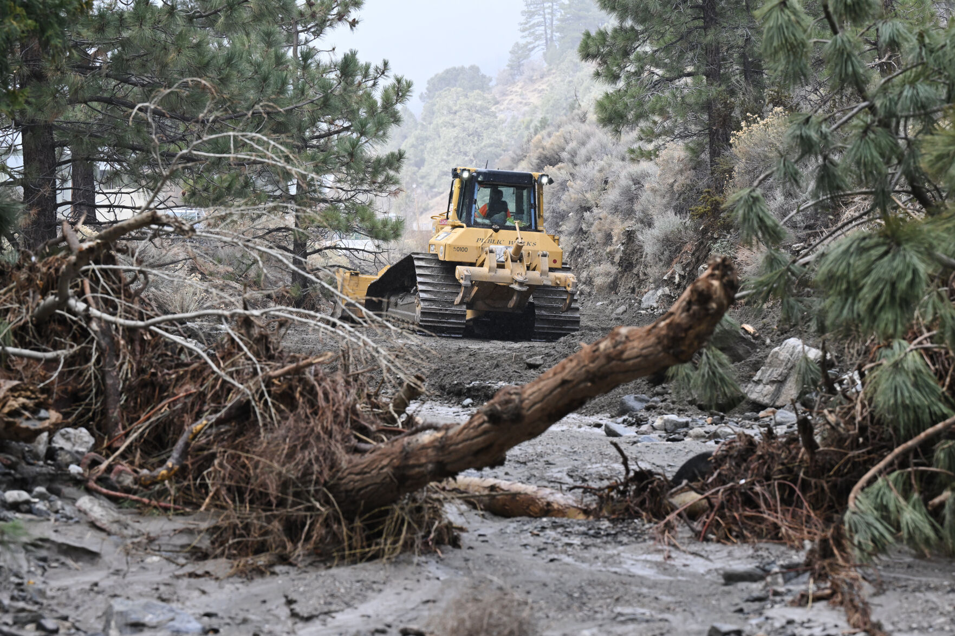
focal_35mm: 125
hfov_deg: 16.4
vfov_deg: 11.0
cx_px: 478
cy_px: 318
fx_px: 3315
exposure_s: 1/500
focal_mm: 125
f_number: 7.1
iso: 640
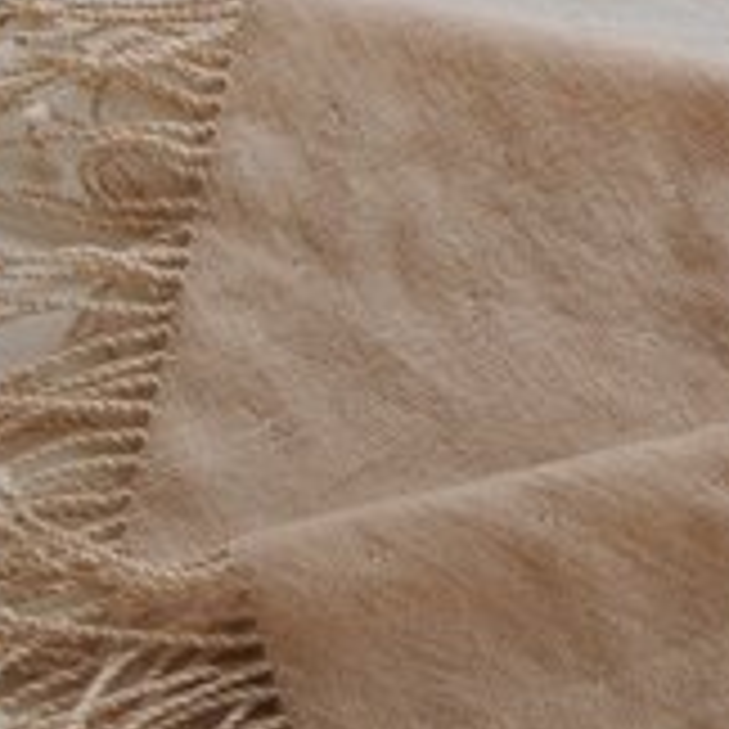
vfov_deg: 11.5
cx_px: 1084
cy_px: 662
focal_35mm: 151
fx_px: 3598
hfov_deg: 11.1
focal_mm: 16.9
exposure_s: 1/125
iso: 320
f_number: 4.5
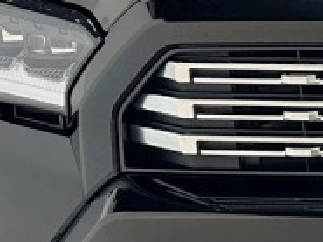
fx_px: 1242
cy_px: 115
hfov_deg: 13.5
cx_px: 557
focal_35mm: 133
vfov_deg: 11.2
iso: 320
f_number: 1.78
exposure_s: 1/60
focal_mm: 6.86
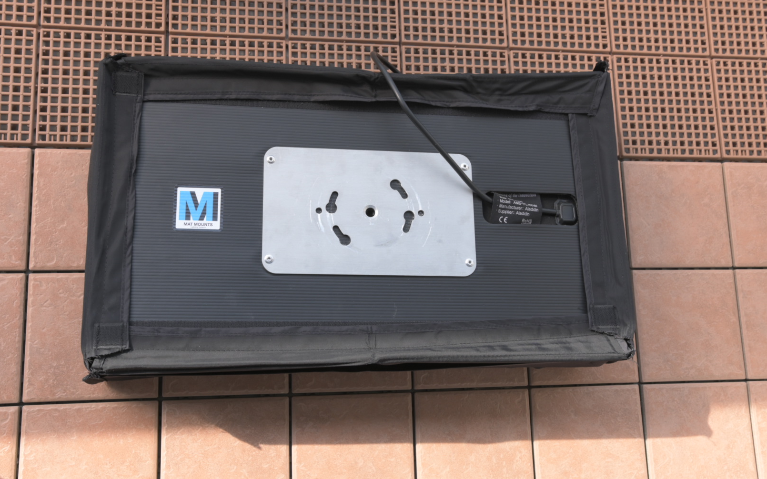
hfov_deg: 49.3
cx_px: 384
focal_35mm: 40
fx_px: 836
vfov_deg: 32.0
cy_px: 227
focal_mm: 26
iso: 200
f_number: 6.3
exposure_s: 1/125
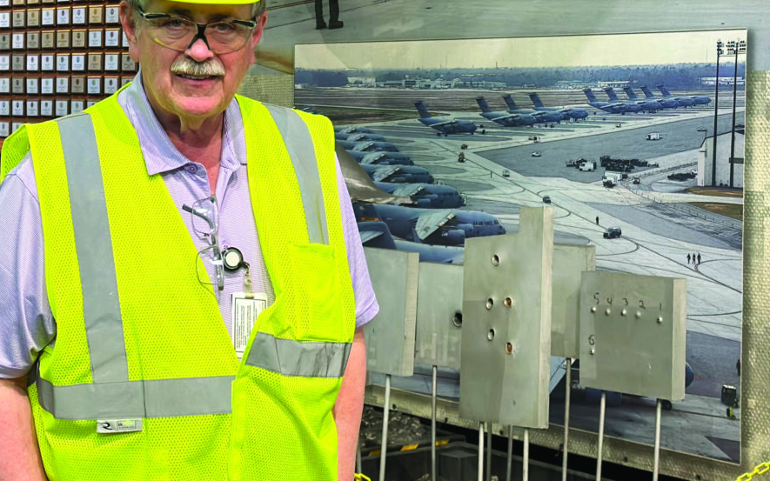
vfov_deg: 16.3
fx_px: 1679
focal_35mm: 80
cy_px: 176
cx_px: 302
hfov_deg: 25.8
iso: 200
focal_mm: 6.86
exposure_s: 1/60
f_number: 1.78
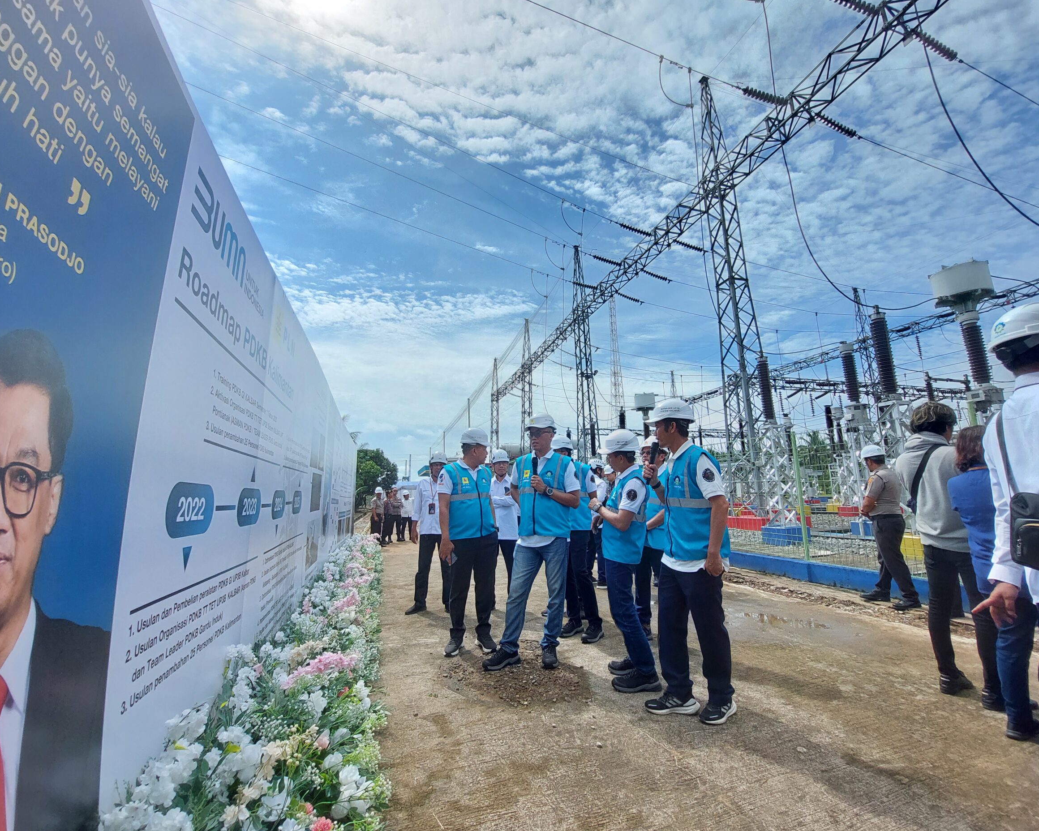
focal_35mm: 14
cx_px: 533
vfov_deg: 88.0
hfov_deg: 100.7
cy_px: 404
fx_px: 431
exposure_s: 1/1371
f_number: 2.2
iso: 50
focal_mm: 1.74
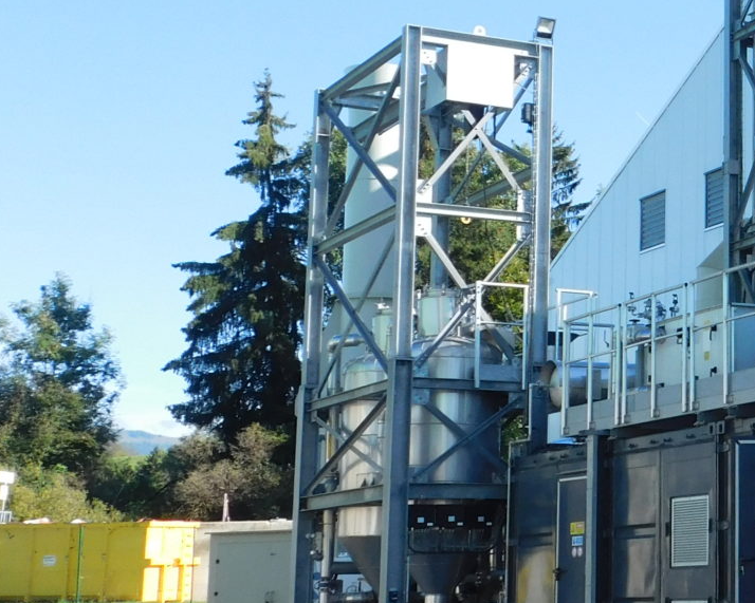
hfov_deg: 20.7
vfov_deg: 18.2
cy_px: 226
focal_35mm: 84
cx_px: 991
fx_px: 1877
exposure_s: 1/640
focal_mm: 5.3
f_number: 3.2
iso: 125
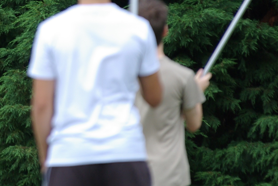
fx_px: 7145
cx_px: -72
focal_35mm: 924
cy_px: 13
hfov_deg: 2.2
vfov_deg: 1.5
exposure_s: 1/350
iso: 200
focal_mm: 200
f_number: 3.5
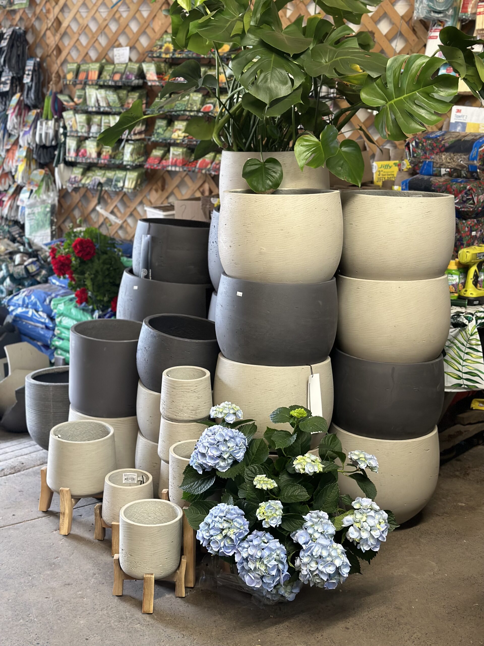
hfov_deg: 30.3
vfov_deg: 39.7
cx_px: 242
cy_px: 323
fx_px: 895
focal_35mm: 48
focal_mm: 6.86
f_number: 1.78
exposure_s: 1/60
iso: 320
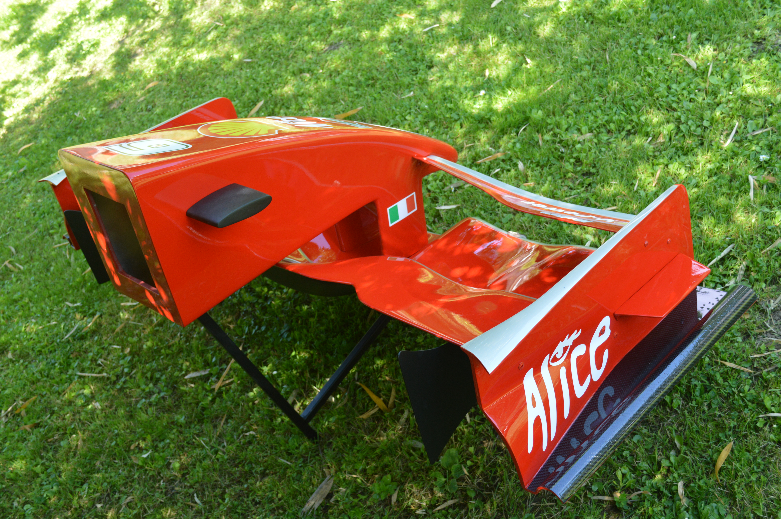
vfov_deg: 34.1
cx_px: 390
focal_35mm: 39
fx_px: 845
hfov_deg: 49.6
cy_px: 260
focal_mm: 26
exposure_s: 1/125
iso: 400
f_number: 5.6
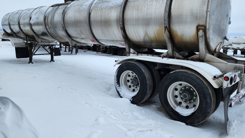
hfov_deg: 69.9
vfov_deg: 42.8
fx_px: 175
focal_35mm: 27
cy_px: 61
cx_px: 122
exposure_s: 1/1064
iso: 12
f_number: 1.8
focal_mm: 6.4
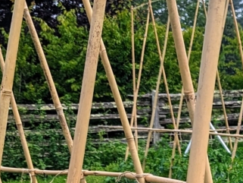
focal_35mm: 115
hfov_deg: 16.3
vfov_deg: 12.4
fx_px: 808
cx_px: 309
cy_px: 249
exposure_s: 1/2020
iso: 48
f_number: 1.85
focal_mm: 6.81
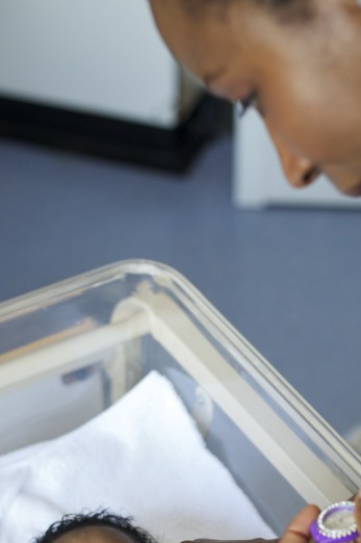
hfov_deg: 13.9
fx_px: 1477
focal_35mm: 98
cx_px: 221
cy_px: 417
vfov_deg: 20.6
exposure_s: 1/180
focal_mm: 50
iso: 1000
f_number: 3.3
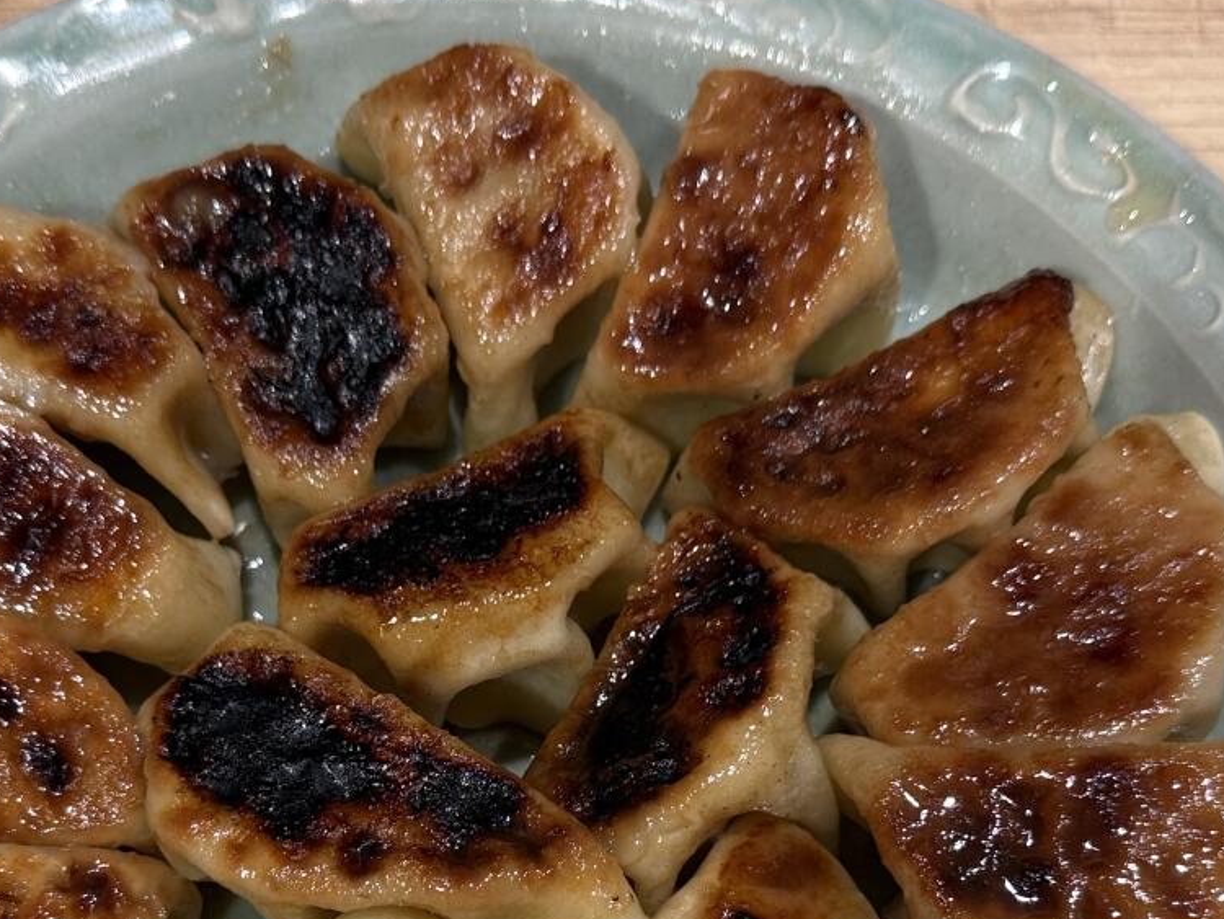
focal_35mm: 48
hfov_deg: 39.6
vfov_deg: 29.1
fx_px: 1698
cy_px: 817
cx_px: 524
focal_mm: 6.76
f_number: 1.78
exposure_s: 1/61
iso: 200
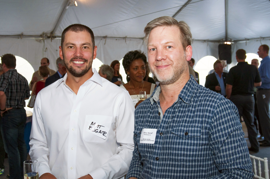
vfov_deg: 28.9
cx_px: 135
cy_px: 90
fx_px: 348
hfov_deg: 42.4
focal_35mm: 46
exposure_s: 1/100
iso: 200
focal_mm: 31
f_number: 5.6
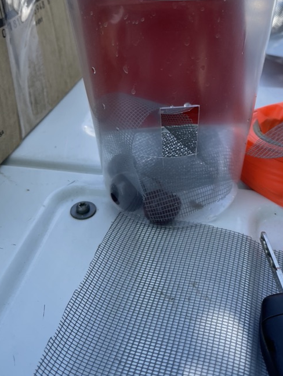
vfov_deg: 45.0
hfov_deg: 35.0
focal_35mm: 41
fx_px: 446
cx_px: 175
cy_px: 121
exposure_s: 1/962
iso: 32
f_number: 1.6
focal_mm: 5.1
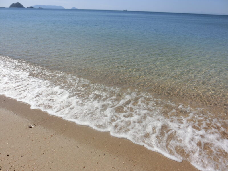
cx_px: 114
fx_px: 158
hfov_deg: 71.6
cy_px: 86
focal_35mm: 24
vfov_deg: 56.8
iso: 80
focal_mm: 4.24
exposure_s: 1/320
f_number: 7.9
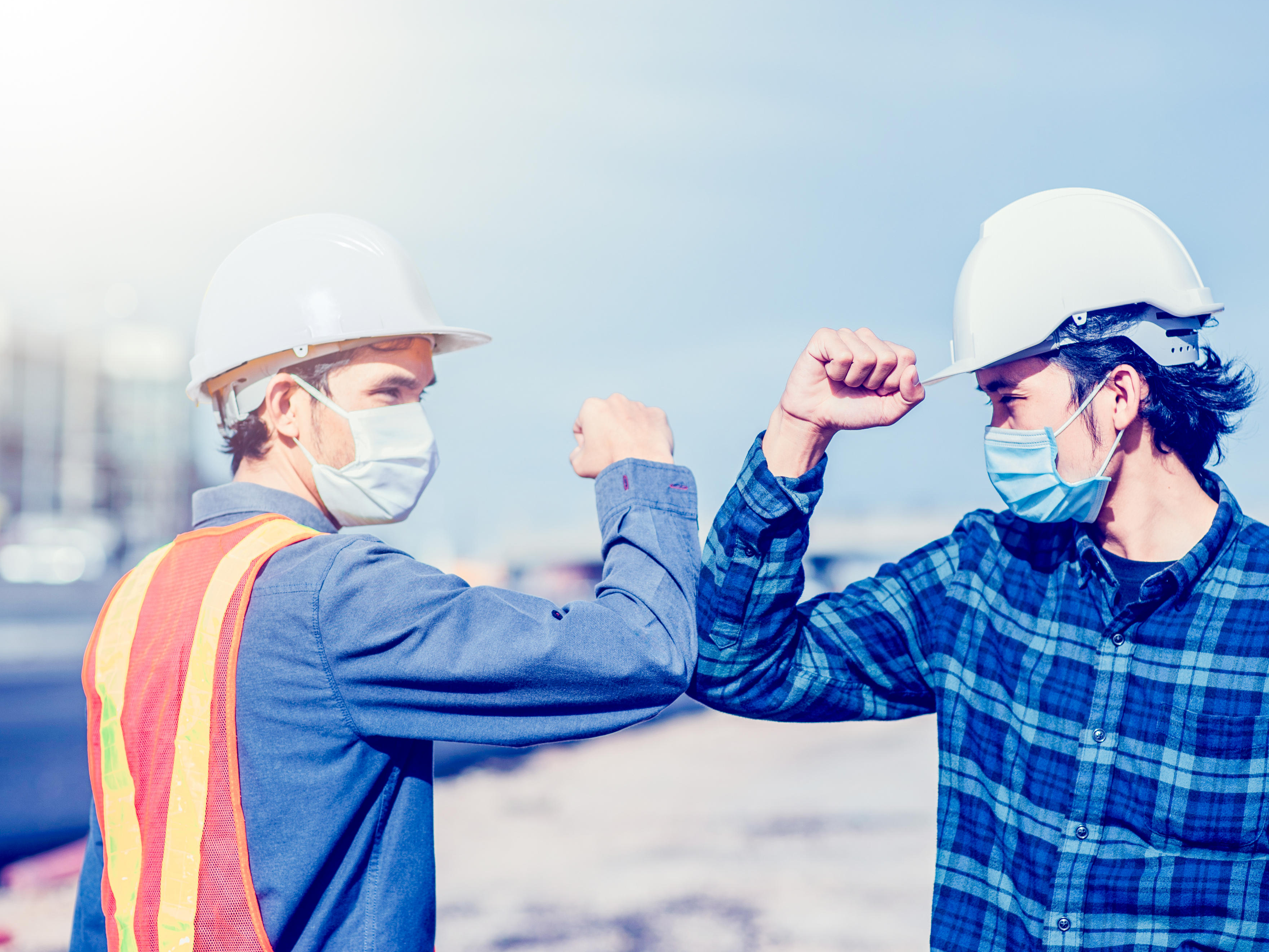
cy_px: 476
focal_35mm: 93
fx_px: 3409
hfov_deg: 21.1
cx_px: 664
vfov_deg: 15.9
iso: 200
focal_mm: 85
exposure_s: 1/1600
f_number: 2.8
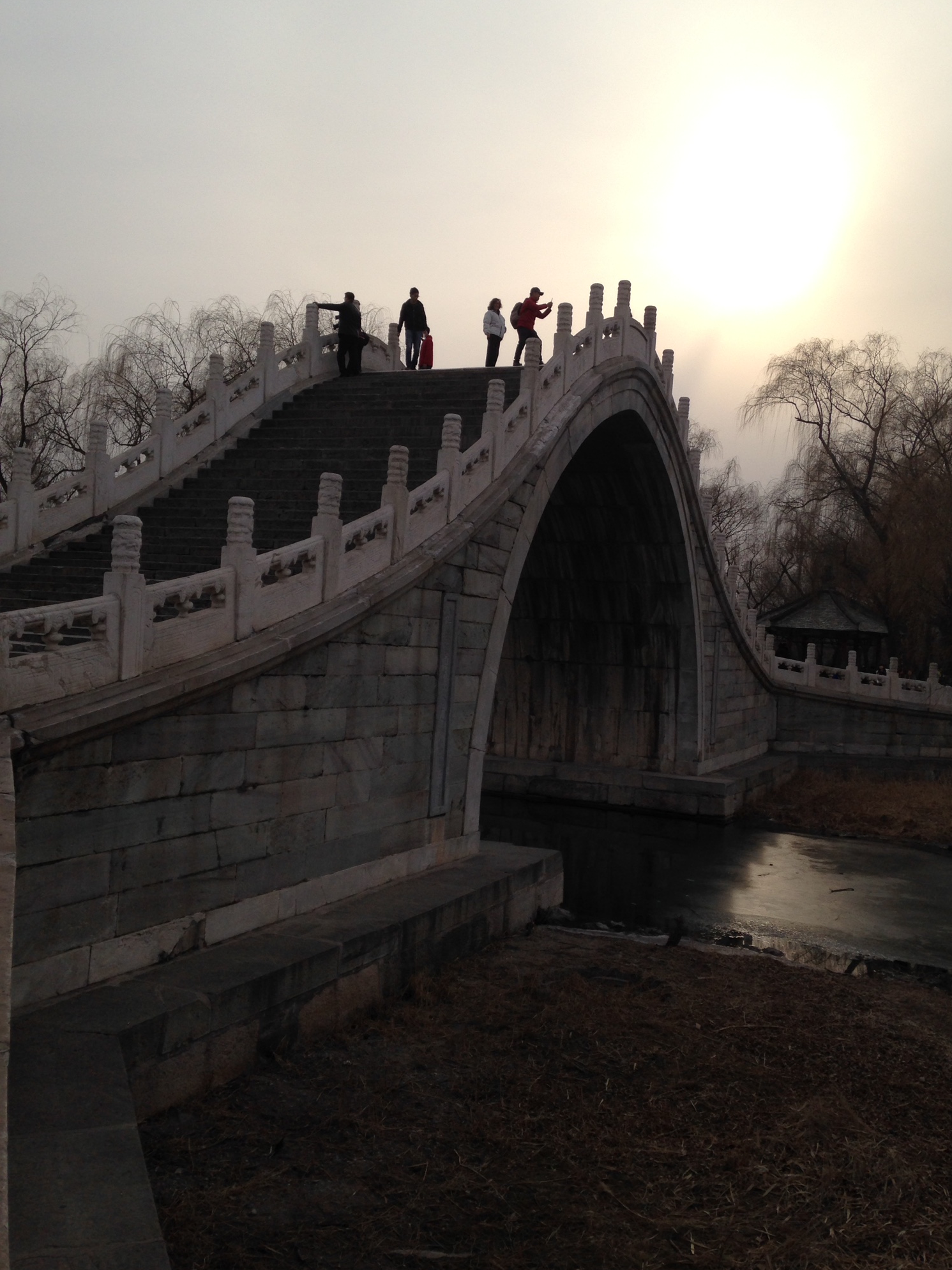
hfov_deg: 41.8
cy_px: 622
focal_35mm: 34
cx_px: 490
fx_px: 1247
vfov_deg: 54.0
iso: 50
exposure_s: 1/1748
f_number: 2.4
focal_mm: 4.12
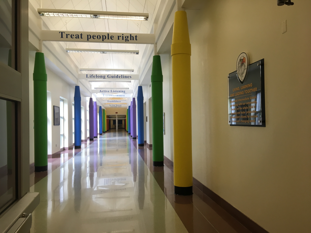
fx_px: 261
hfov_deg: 61.7
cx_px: 156
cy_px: 116
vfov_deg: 48.2
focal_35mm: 29
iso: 32
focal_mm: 4.15
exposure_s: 1/30
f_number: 2.2
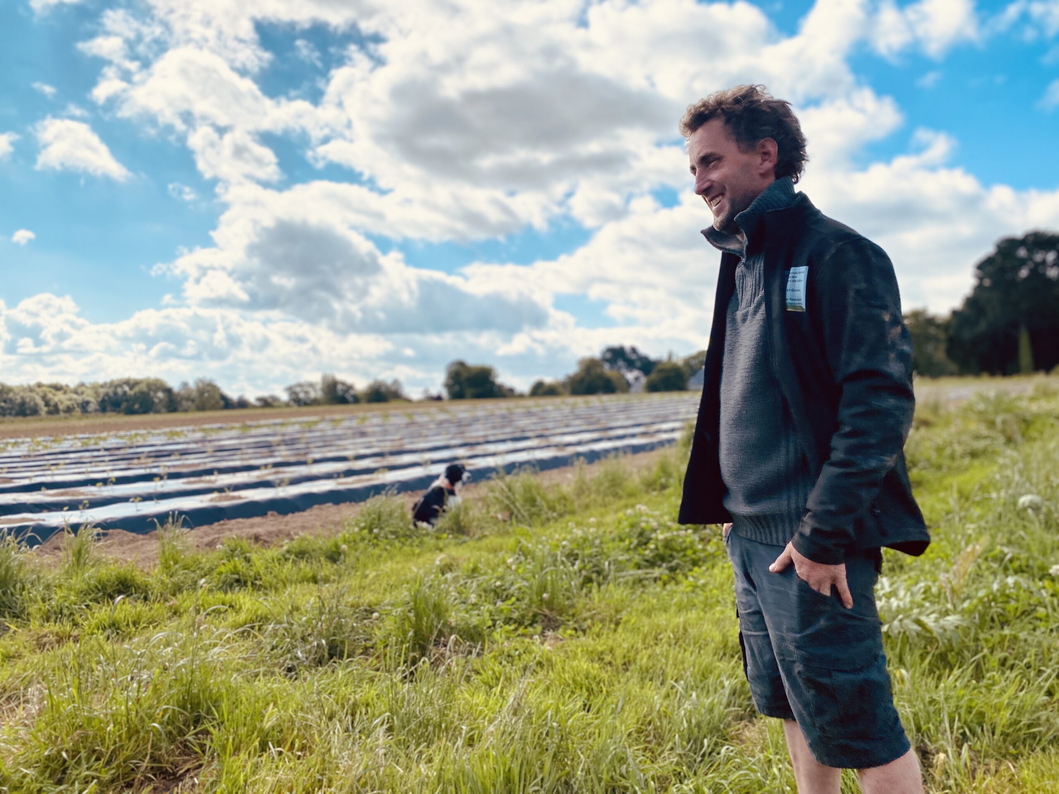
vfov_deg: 53.1
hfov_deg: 67.3
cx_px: 530
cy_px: 397
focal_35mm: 26
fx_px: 795
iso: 32
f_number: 1.8
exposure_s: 1/6410
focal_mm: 4.25
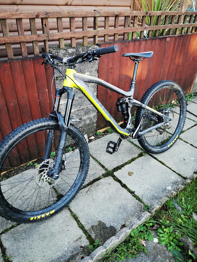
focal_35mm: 27
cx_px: 98
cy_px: 131
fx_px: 205
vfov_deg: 65.3
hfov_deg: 51.4
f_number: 1.6
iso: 80
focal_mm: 5.56
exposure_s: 1/100
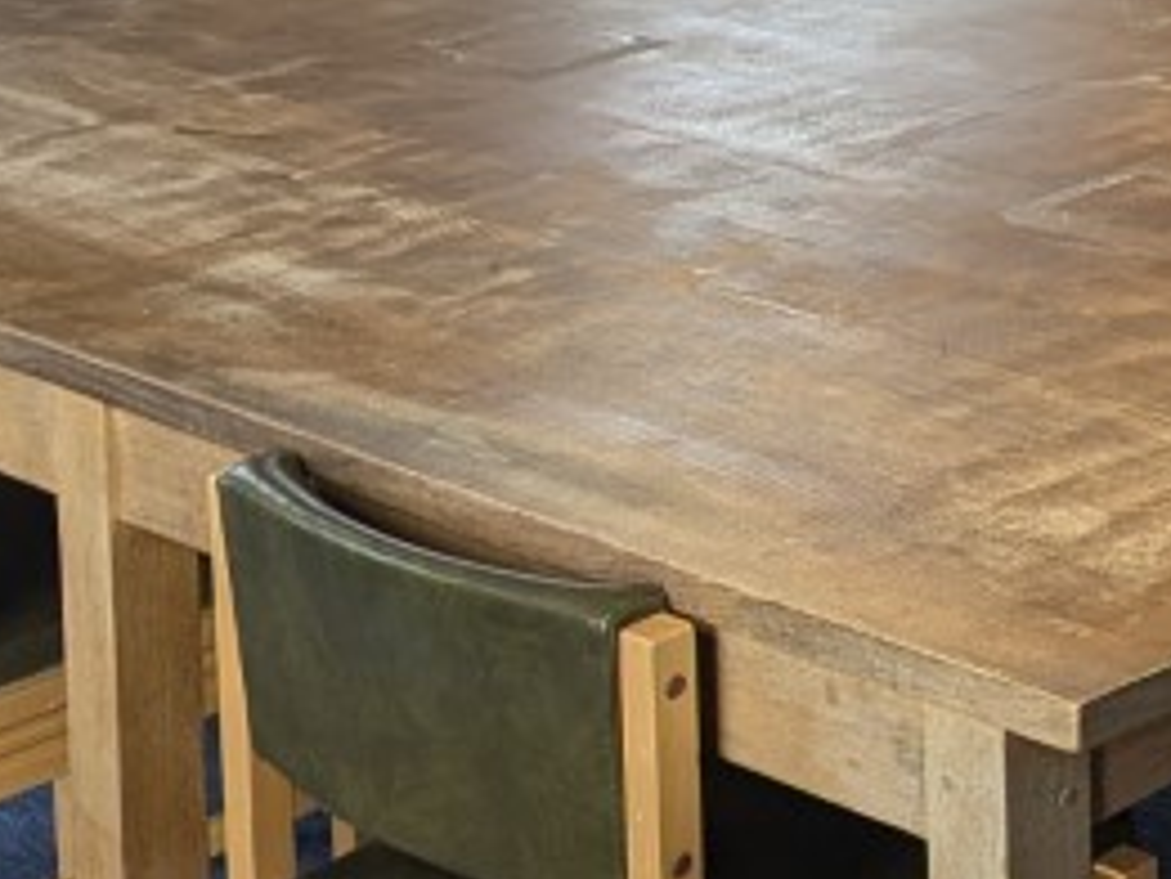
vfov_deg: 12.6
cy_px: -534
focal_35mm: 110
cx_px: 1819
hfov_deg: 16.2
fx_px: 3723
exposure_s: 1/100
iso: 75
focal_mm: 6.81
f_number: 1.85
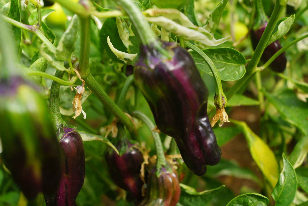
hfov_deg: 46.4
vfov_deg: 31.9
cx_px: 154
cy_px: 103
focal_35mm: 42
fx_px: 359
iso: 100
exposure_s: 1/100
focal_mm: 20
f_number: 5
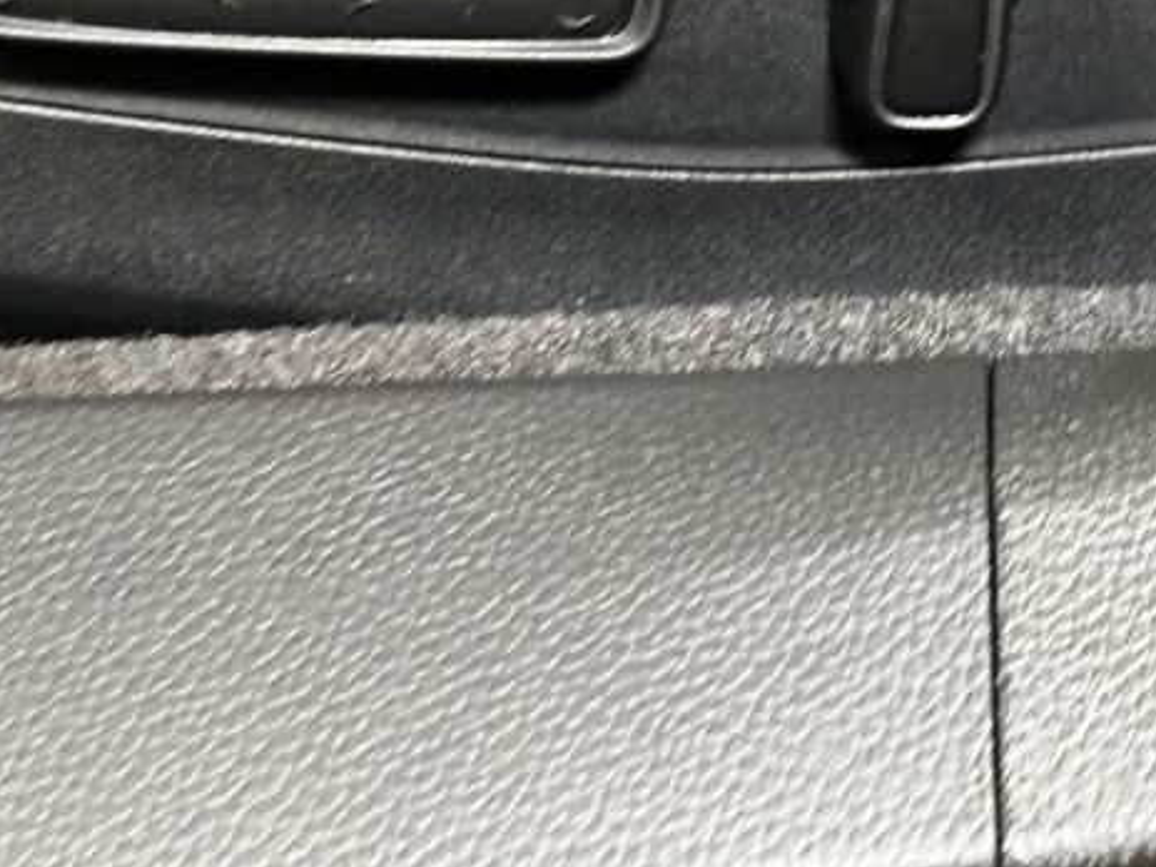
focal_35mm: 106
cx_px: 690
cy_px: 15
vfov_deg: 13.8
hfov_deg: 18.5
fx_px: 3540
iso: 500
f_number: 1.78
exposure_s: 1/30
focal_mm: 6.86
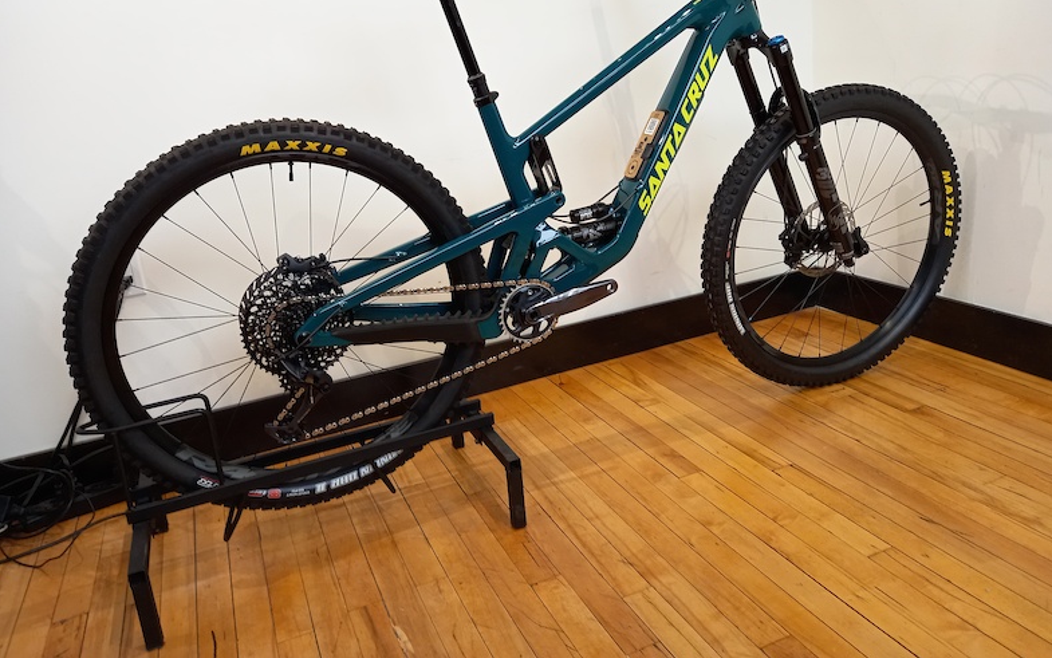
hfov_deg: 68.4
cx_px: 524
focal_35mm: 27
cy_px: 257
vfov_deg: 45.7
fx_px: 774
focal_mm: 4.6
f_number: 2
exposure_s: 1/30
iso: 100
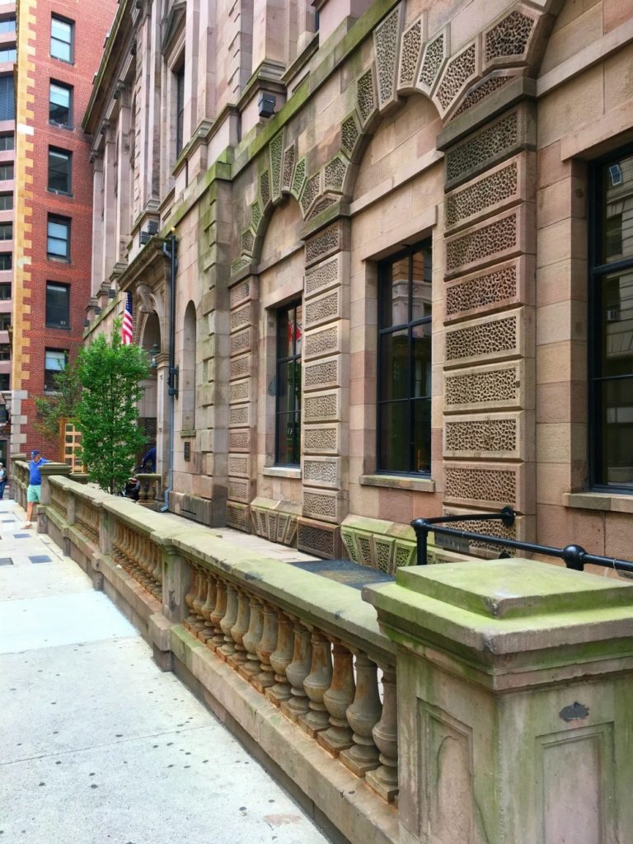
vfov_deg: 61.7
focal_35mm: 29
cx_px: 316
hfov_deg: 48.2
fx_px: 707
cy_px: 422
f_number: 2.2
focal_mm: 4.15
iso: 25
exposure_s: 1/120
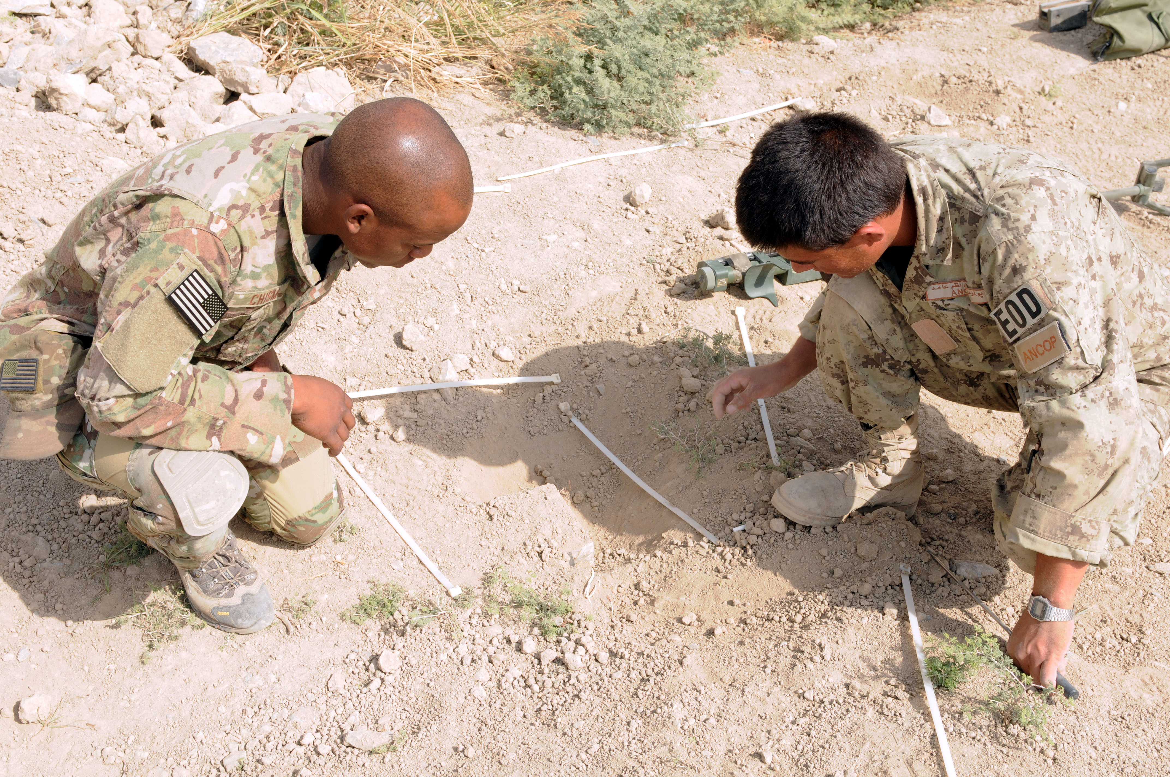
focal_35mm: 46
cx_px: 585
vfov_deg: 28.9
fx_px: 1509
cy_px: 388
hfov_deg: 42.4
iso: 250
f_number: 9
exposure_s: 1/320
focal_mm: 31
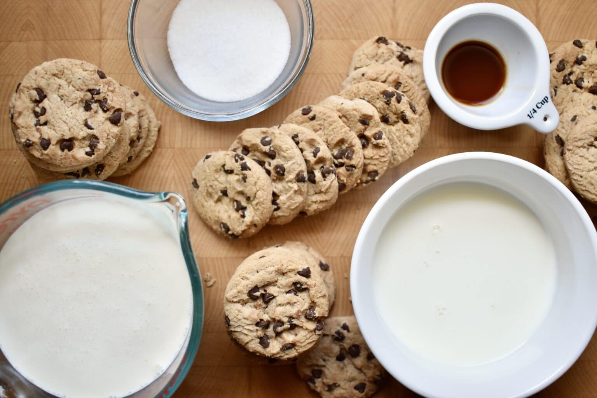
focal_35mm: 39
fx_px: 647
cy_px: 199
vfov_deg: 34.2
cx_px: 298
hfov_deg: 49.6
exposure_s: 1/200
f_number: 4
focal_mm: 26
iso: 640
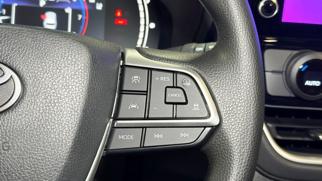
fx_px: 452
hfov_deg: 39.2
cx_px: 160
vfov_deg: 22.6
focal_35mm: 53
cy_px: 83
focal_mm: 6.86
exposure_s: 1/40
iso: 320
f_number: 1.78
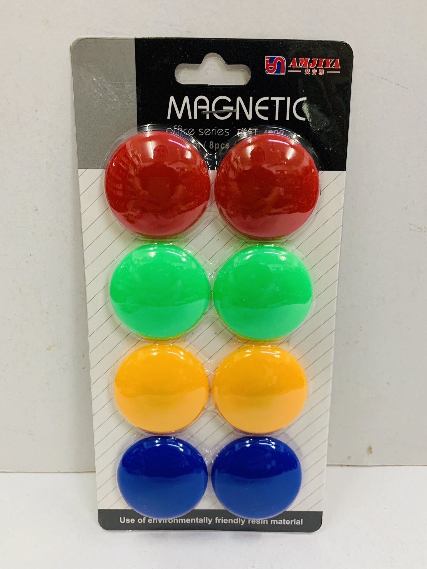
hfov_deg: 53.1
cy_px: 284
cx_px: 214
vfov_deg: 67.3
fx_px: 428
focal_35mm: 26
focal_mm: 4.25
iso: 250
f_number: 1.8
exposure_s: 1/50
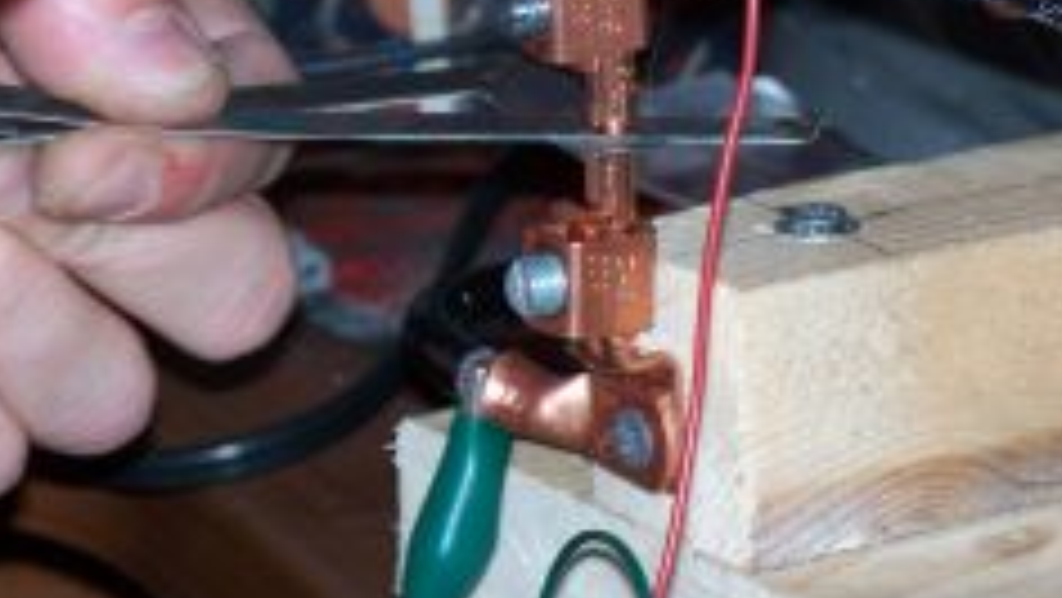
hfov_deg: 7.6
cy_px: 38
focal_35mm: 284
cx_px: 814
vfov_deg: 4.3
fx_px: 8001
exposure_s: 1/125
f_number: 4.4
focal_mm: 28.83
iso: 64
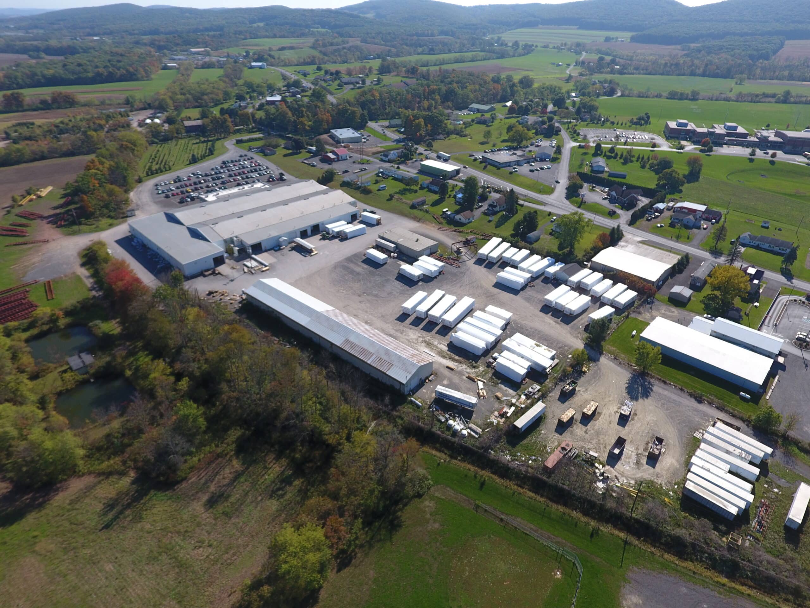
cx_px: 405
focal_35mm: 20
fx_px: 468
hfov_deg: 81.7
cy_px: 304
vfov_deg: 66.0
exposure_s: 1/790
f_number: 2.8
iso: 100
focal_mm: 3.61
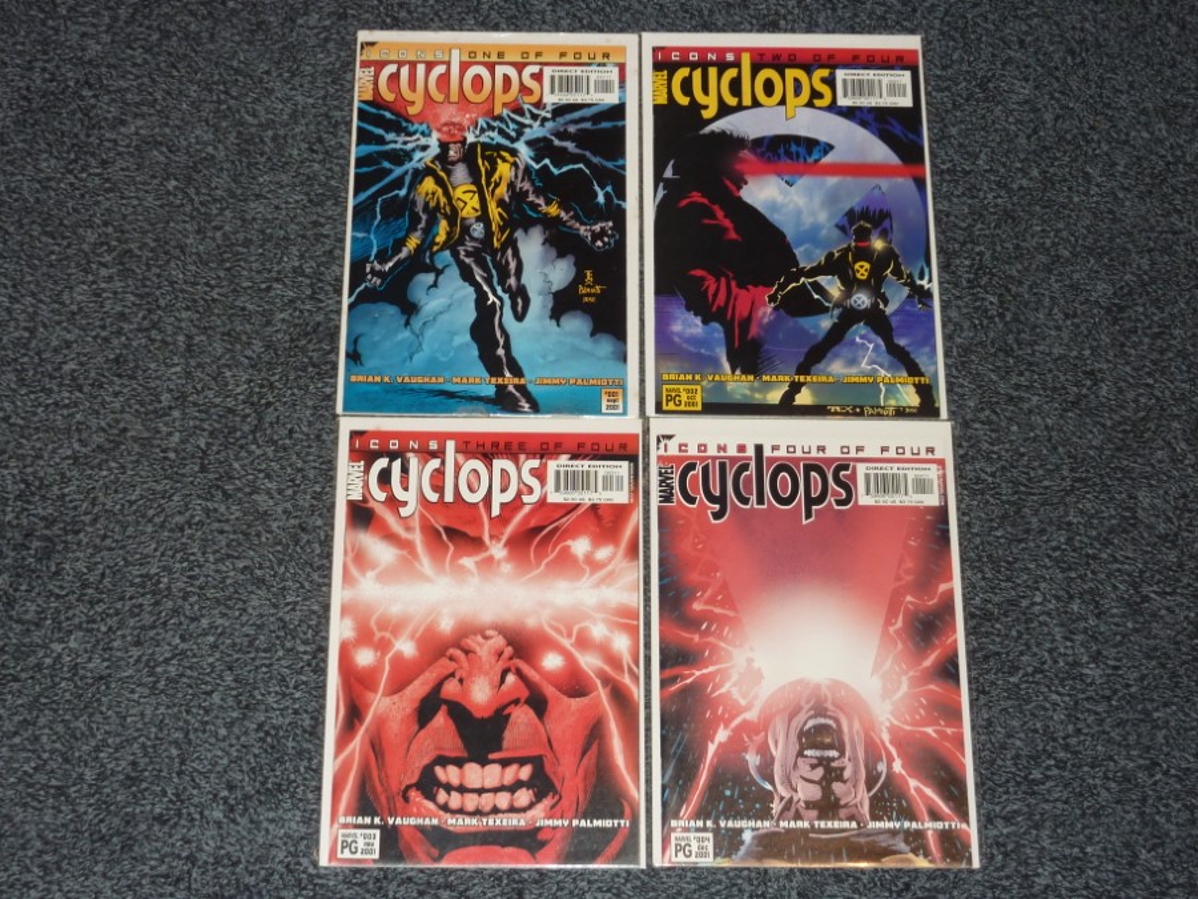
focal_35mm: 59
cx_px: 599
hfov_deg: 32.7
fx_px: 2042
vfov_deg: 24.8
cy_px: 450
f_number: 3.9
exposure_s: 1/30
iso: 125
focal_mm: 9.7
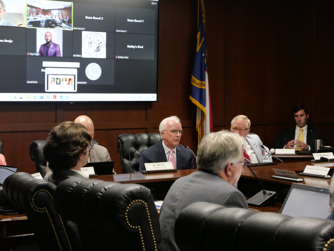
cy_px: 126
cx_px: 167
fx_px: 724
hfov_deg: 26.0
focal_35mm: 75
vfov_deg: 19.6
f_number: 3.5
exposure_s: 1/100
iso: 1600
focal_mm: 34
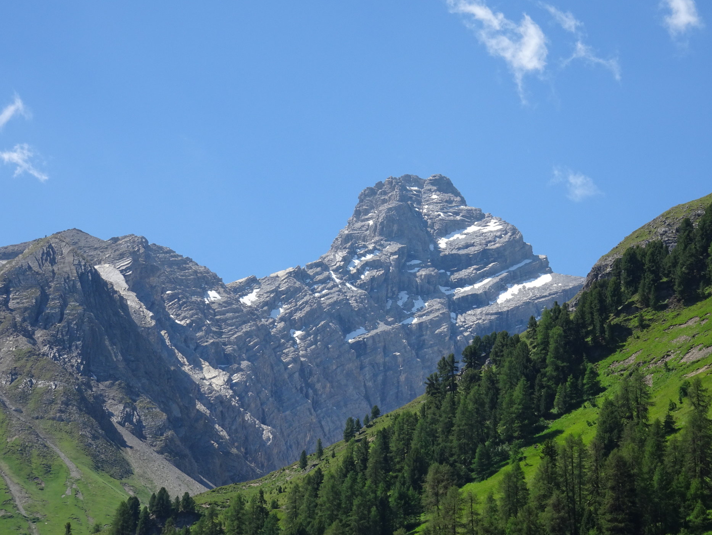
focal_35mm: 123
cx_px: 405
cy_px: 302
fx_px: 2530
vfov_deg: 12.0
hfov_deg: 16.0
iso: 80
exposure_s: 1/320
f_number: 5
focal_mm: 17.49
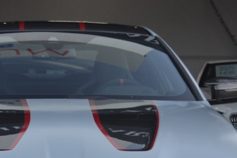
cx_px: 48
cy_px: 198
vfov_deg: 8.8
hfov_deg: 13.4
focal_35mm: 153
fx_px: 1007
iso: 280
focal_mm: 40
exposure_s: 1/125
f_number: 5.6
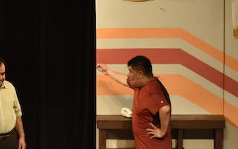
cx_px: -58
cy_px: 129
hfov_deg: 6.7
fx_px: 2018
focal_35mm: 311
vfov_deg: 4.2
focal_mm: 70
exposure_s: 1/100
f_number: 4.5
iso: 800
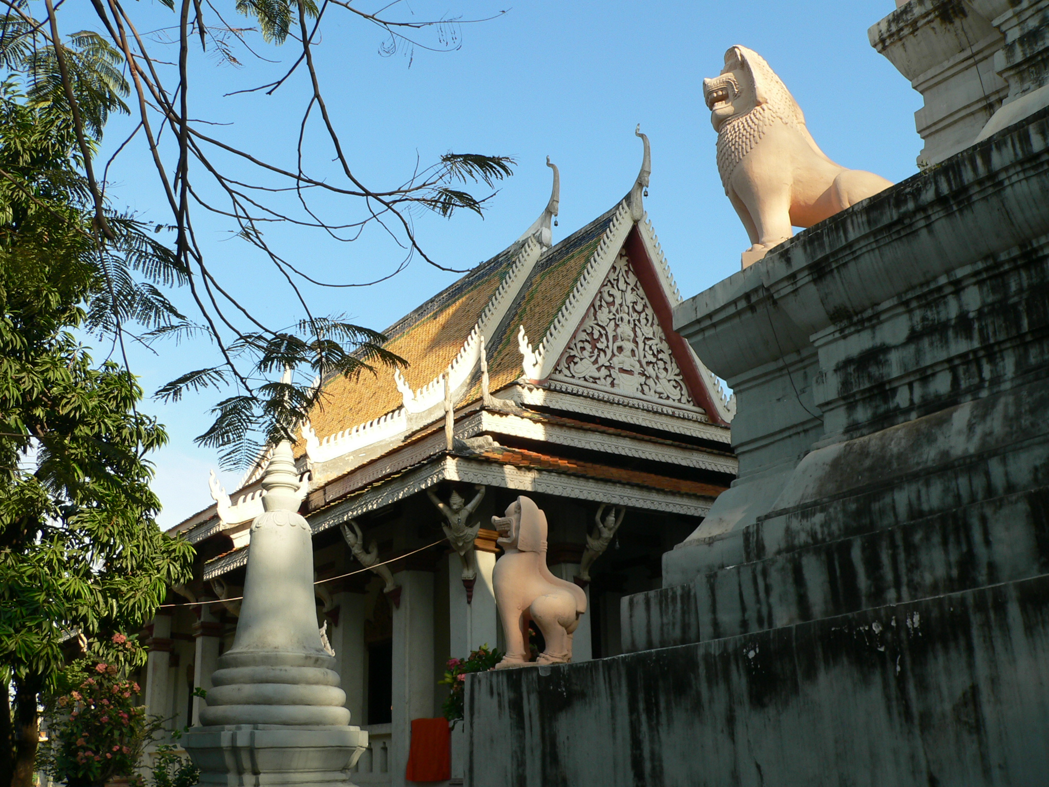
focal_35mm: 36
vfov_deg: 39.7
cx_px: 524
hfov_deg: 51.4
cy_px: 394
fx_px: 1091
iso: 80
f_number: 4
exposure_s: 1/320
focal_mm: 6
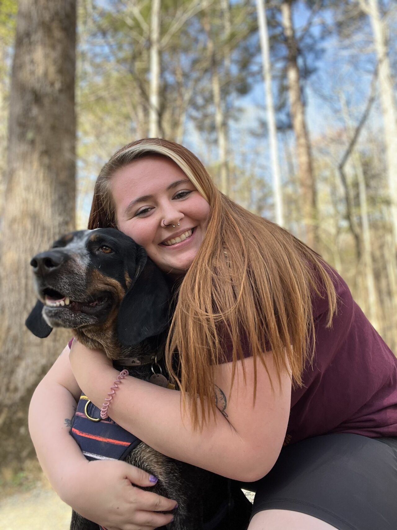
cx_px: 198
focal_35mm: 30
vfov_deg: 60.0
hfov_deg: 46.8
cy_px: 265
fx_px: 459
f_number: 2.2
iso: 32
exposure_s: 1/121
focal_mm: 2.71
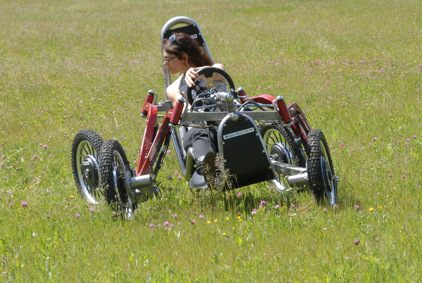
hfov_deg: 18.2
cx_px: 211
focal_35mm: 112
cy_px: 142
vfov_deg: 12.2
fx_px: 1320
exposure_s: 1/400
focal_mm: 75
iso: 640
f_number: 10
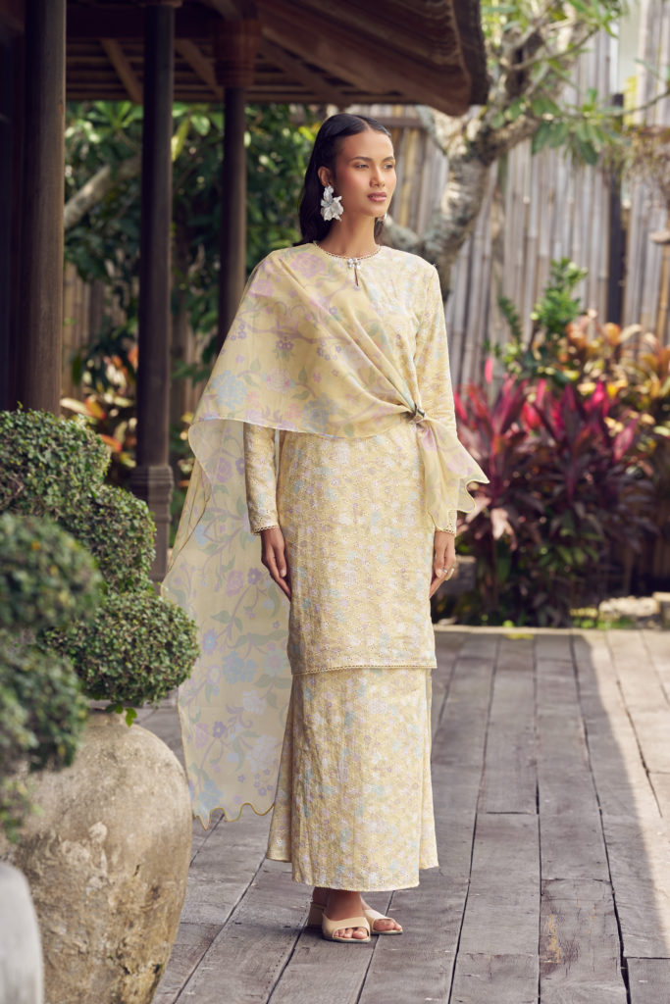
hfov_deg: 6.8
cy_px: 502
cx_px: 335
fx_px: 5637
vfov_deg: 10.2
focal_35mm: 202
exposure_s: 1/160
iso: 125
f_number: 5.6
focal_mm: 135
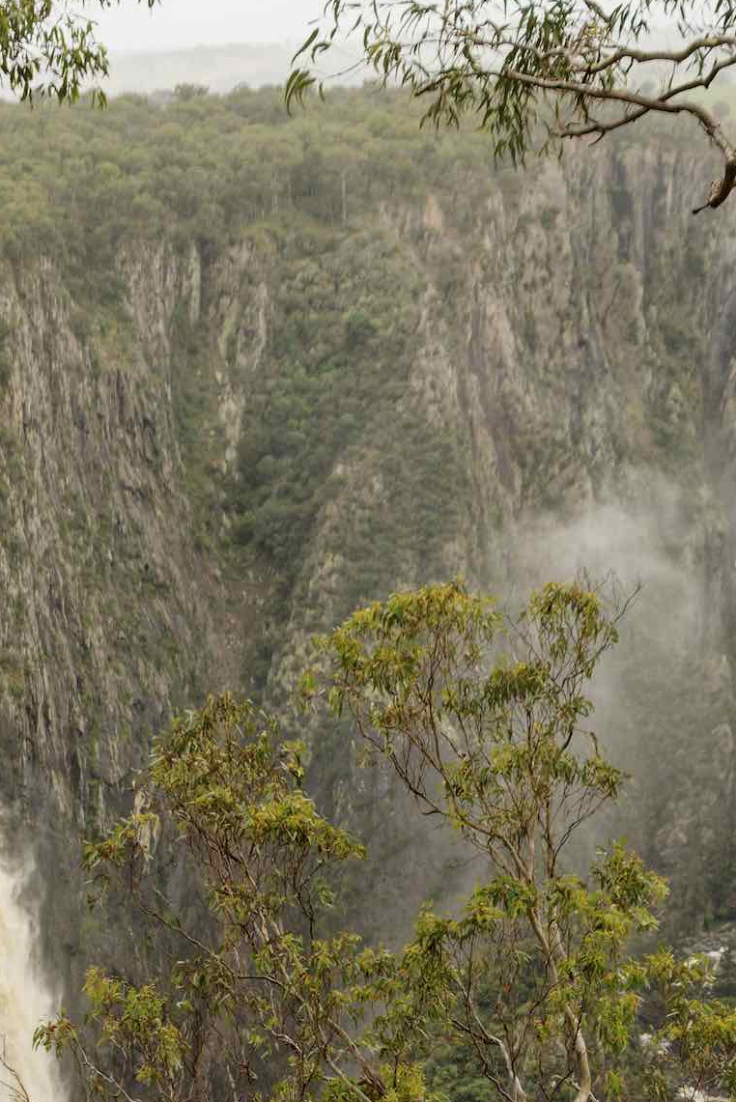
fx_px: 2818
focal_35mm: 92
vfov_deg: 21.3
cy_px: 1139
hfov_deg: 14.9
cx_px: 401
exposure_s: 1/80
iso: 100
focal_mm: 41
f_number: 5.6
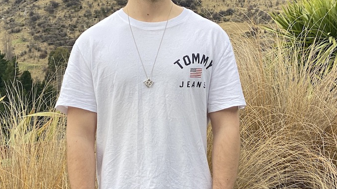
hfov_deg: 19.3
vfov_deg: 10.8
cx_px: 165
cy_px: 202
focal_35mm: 111
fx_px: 992
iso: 20
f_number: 2
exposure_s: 1/256
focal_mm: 6
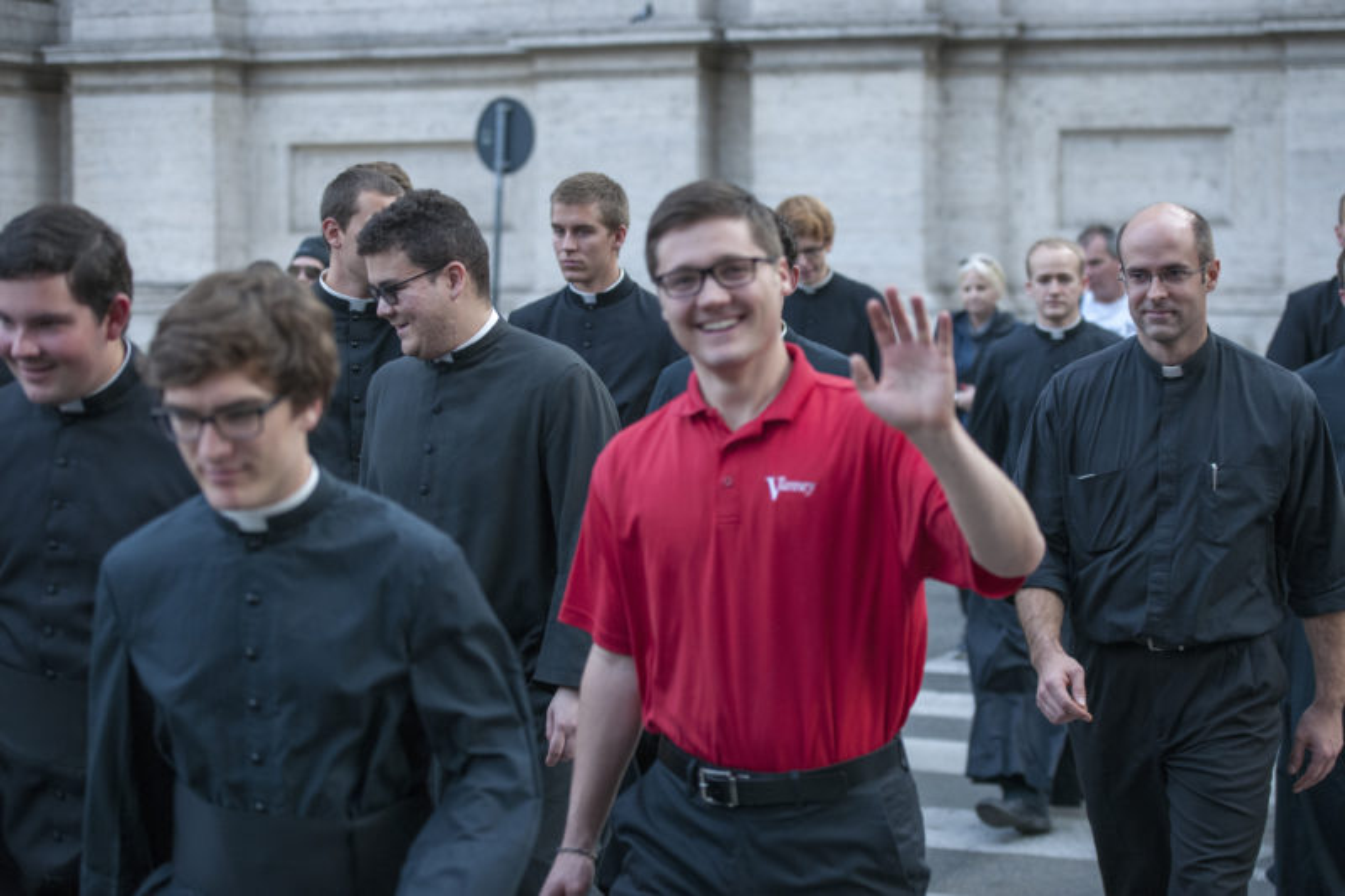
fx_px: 2615
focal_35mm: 70
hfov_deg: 28.8
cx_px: 672
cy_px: 448
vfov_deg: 19.4
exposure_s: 1/1600
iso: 1600
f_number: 2.8
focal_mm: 70
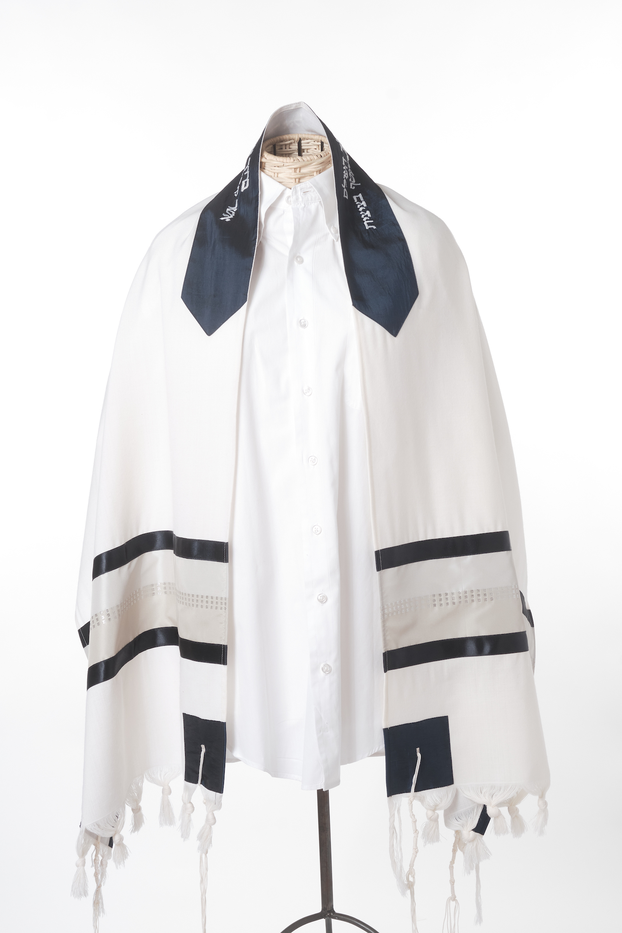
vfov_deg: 27.0
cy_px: 466
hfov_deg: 18.2
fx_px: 1944
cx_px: 311
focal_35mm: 75
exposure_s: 1/125
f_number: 11
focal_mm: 50
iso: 250
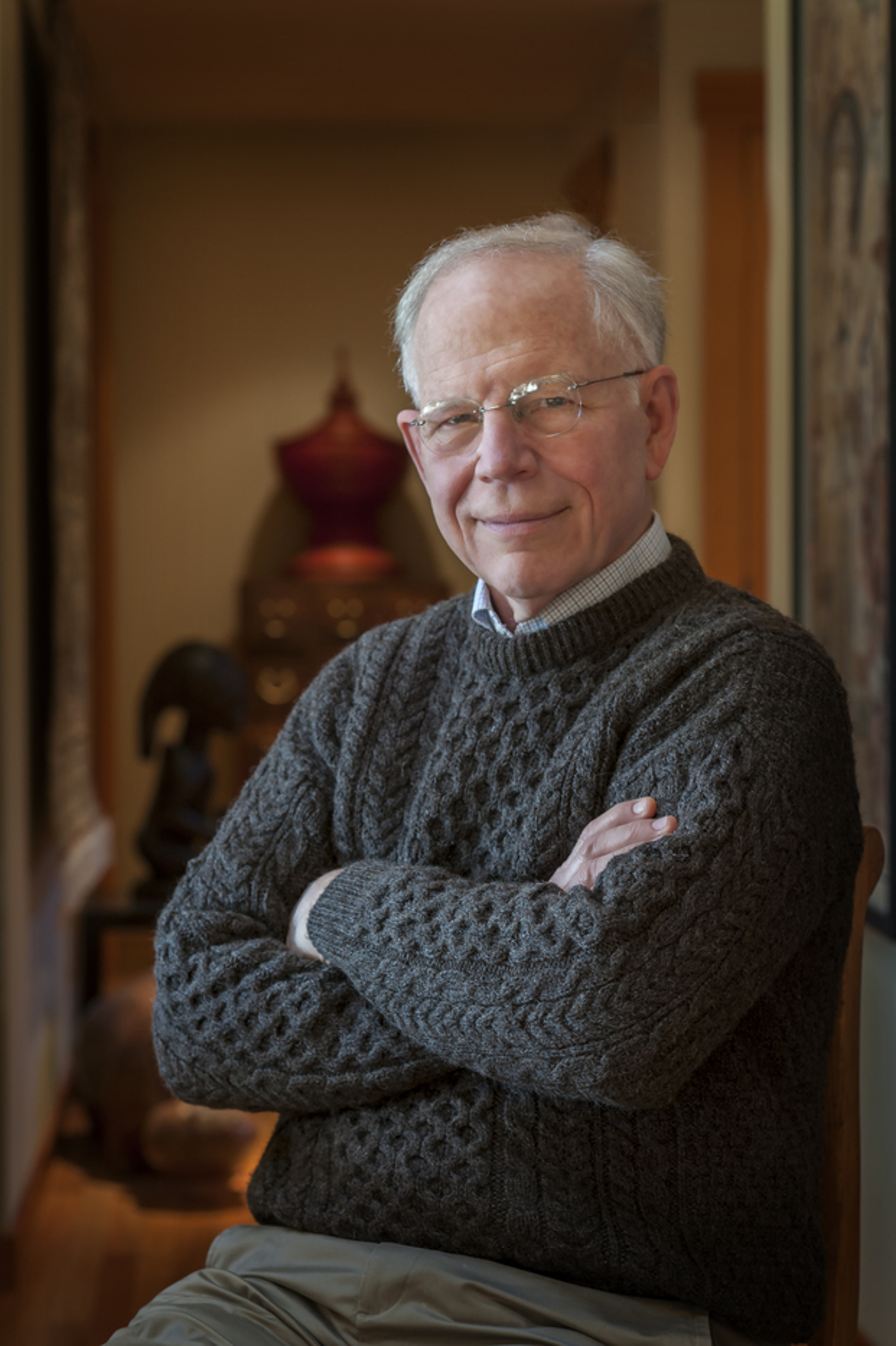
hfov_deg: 16.1
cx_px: 448
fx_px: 3177
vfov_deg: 23.9
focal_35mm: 85
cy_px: 673
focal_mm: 85
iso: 400
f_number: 5
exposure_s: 1/40
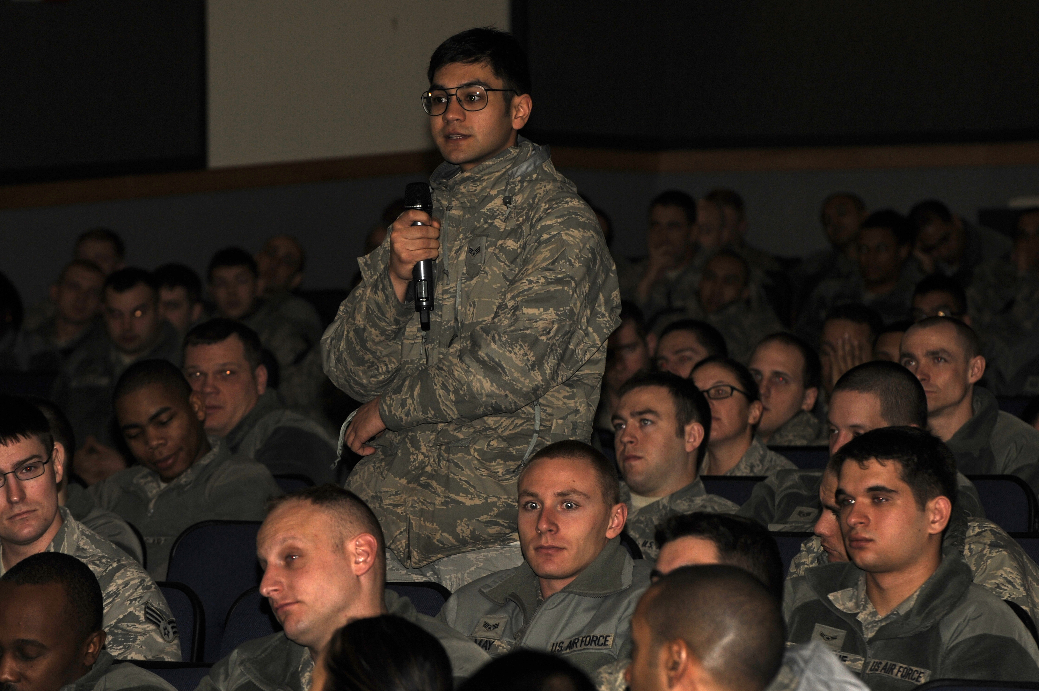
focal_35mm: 170
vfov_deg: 8.1
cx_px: 520
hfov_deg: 12.1
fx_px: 4903
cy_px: 346
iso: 500
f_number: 6.3
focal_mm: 170
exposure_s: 1/125
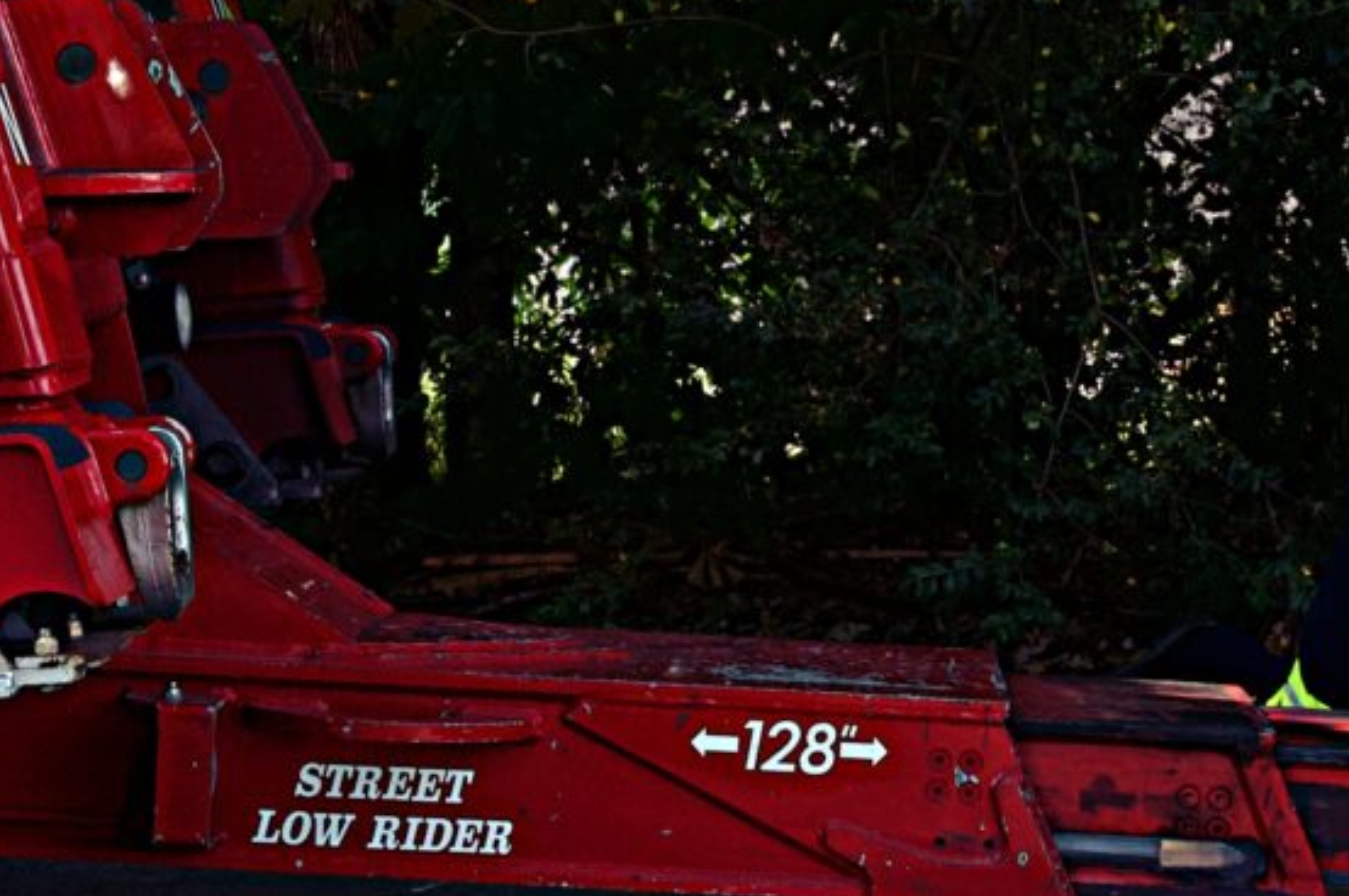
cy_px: 254
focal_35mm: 111
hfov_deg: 18.4
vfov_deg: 12.3
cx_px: 867
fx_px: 4154
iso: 400
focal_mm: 24
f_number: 8
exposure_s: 1/125
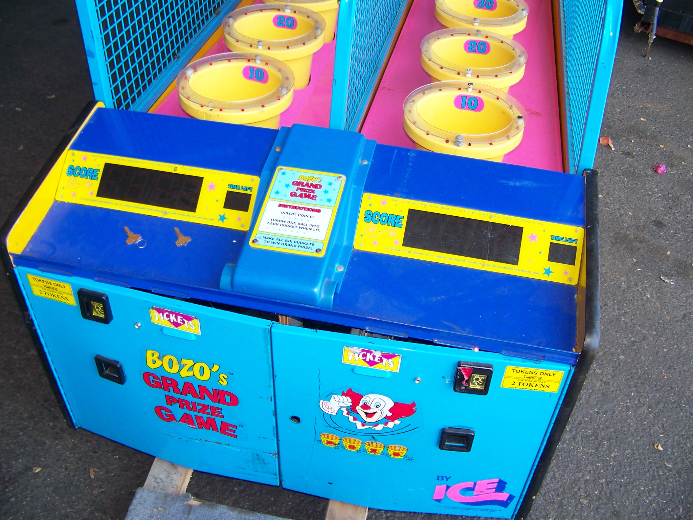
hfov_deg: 51.4
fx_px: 721
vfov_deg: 39.7
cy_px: 260
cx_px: 346
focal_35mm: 36
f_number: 2.8
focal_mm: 5.85
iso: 64
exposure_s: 1/50
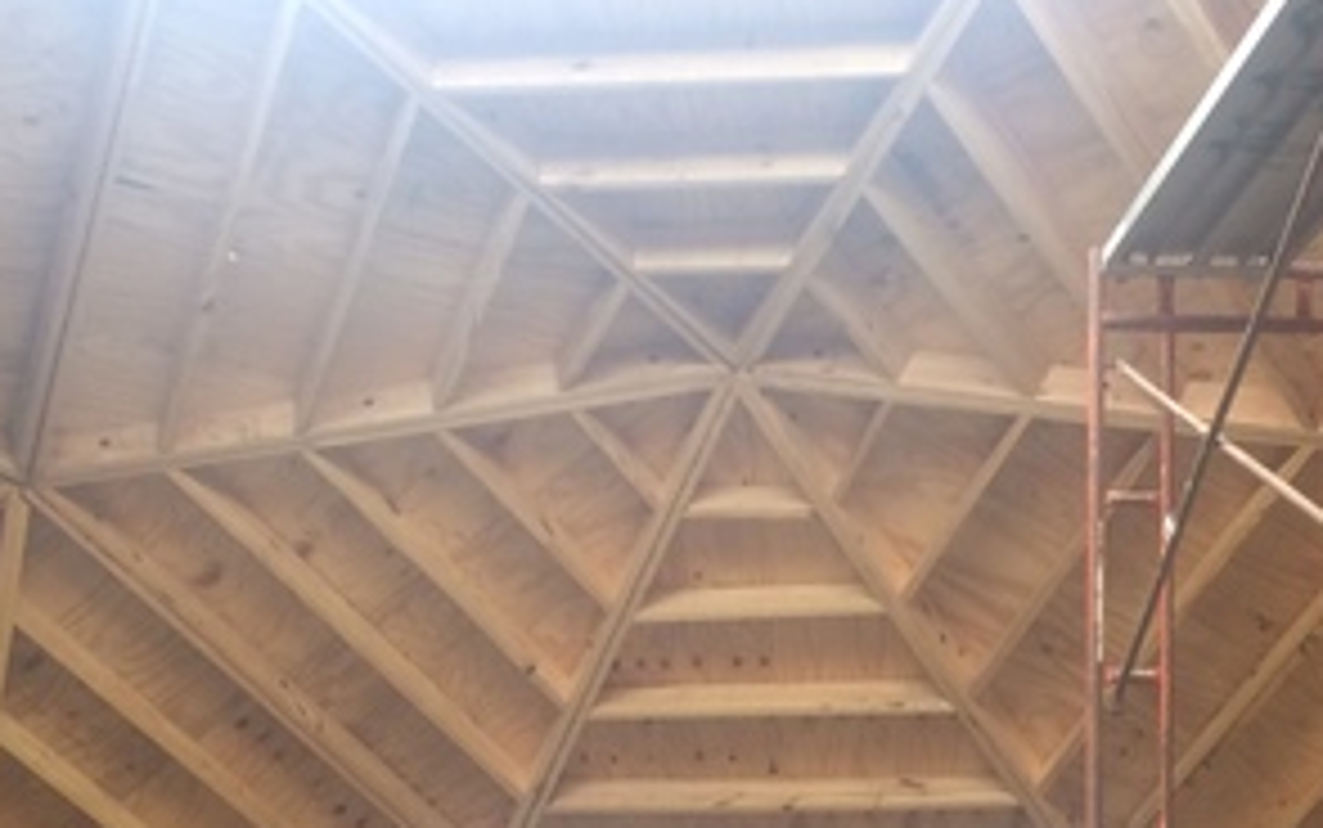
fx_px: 2417
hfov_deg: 30.5
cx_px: 850
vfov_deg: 18.4
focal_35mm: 67
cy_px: 990
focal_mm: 4.15
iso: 40
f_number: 2.2
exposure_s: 1/40
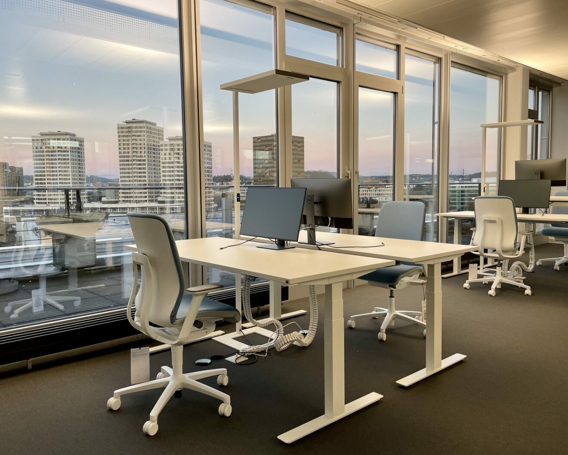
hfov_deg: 62.2
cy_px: 223
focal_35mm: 28
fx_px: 471
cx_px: 280
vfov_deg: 51.5
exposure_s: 1/110
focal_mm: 4.2
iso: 64
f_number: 1.6
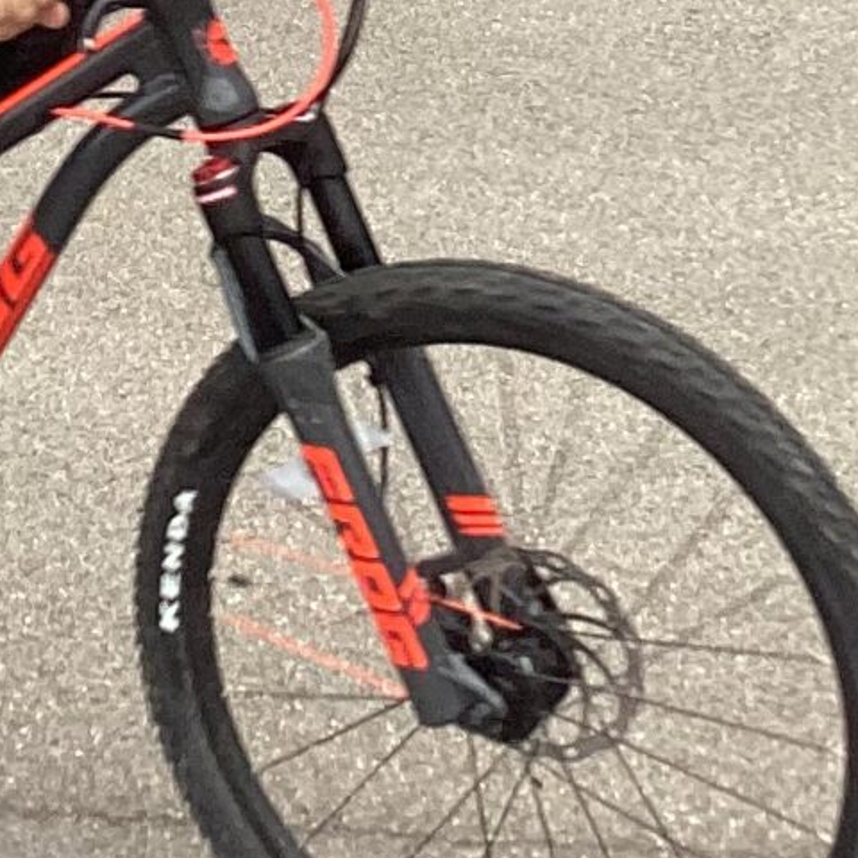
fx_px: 4094
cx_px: 602
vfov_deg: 11.5
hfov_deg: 11.9
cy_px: -433
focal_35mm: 146
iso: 25
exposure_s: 1/494
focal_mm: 3.3
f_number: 2.4
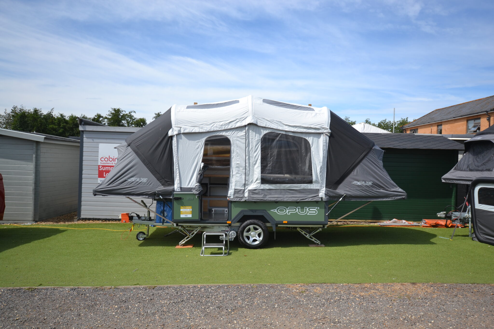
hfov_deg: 61.9
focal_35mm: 30
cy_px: 164
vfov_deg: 43.6
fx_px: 412
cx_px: 247
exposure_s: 1/200
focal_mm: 20
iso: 100
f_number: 7.1
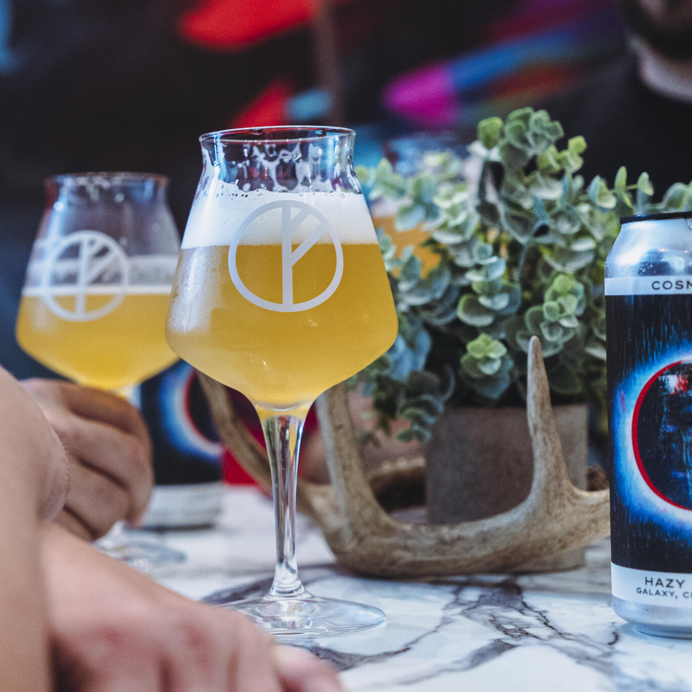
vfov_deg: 22.2
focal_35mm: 78
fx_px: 1764
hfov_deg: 22.1
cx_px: 222
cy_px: 345
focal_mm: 61
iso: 2500
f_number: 4
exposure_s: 1/200
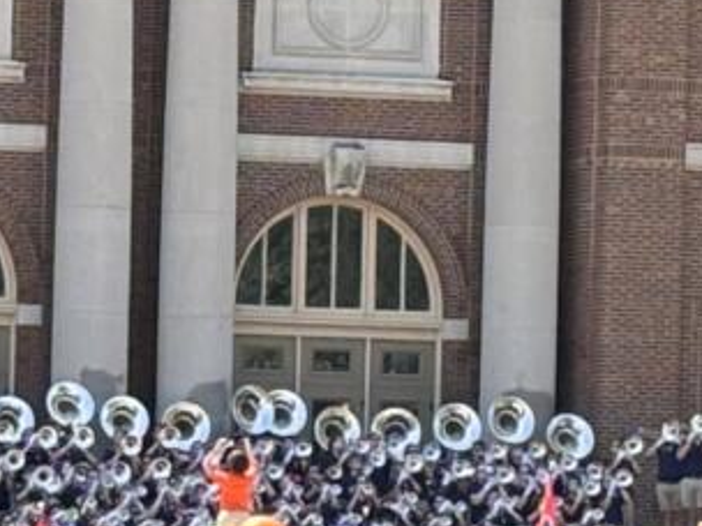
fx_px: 7098
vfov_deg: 4.2
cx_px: -23
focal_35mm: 350
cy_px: 484
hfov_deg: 5.6
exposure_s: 1/387
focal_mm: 5.96
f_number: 1.6
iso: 32
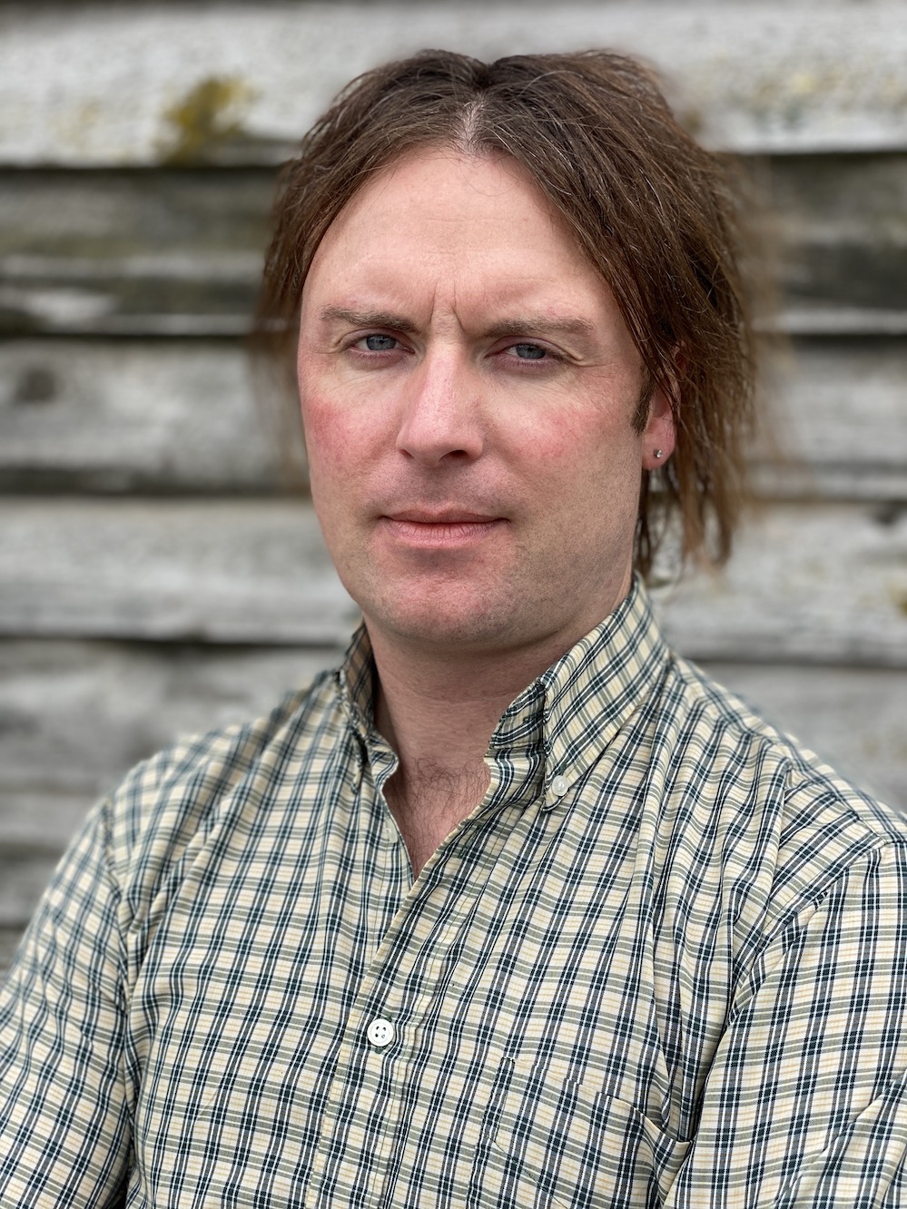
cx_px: 454
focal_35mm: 52
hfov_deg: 28.0
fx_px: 1817
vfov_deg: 36.8
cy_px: 604
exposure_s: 1/335
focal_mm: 6
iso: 20
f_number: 2
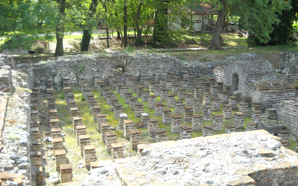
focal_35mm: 44
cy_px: 84
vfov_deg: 29.2
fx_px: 357
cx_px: 150
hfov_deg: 45.3
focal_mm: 6.72
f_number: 3.1
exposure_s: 1/109
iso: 64
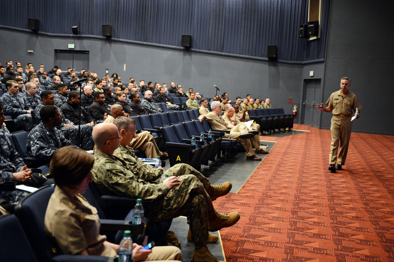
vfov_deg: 31.8
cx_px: 197
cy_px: 131
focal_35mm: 42
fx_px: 459
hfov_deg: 46.4
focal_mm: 42
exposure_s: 1/60
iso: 4000
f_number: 2.8
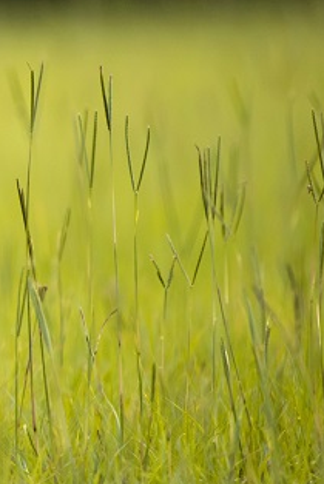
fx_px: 10291
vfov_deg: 2.7
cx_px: -569
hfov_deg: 1.8
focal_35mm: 764
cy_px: 73
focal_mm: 200
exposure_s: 1/1600
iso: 320
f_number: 2.8
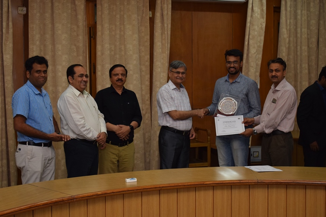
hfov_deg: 35.1
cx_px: 163
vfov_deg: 23.8
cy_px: 108
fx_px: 516
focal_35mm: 57
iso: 800
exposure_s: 1/80
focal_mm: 38
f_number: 5.6
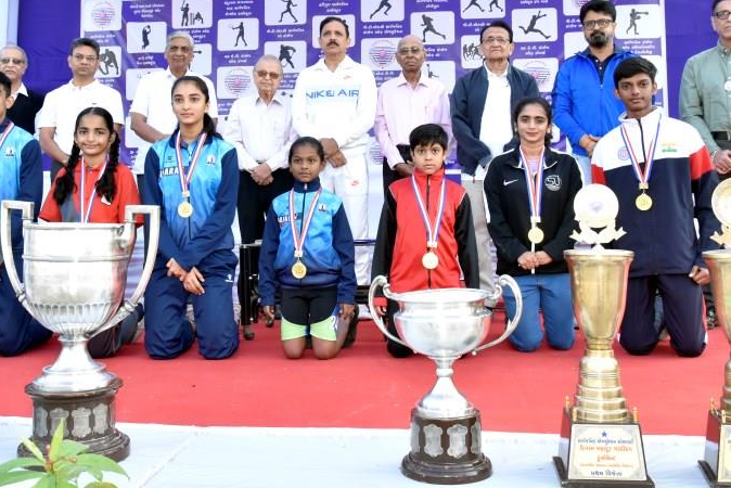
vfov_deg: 32.3
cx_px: 336
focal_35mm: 41
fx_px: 833
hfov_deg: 47.3
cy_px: 147
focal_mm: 18
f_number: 8
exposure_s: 1/200
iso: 1250
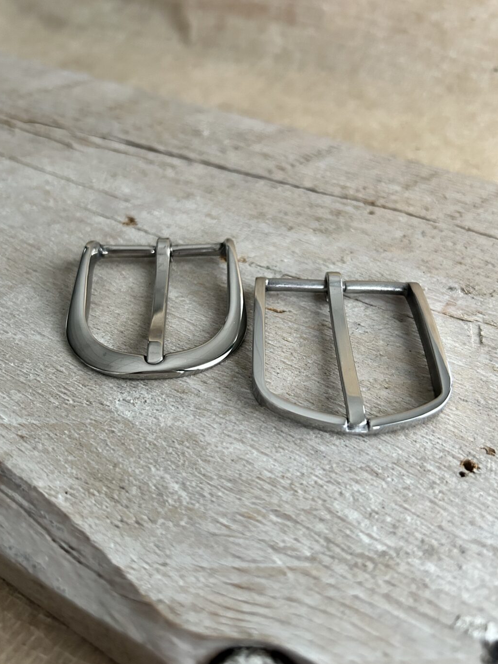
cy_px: 316
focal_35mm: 29
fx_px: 556
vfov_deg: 61.6
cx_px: 256
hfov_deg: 48.2
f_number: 1.5
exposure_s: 1/57
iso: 500
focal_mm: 5.7
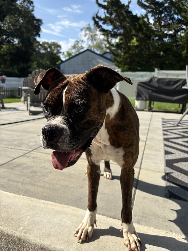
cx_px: 94
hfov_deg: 53.1
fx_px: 188
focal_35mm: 26
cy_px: 126
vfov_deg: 67.3
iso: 50
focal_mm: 5.96
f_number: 1.6
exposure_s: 1/2865
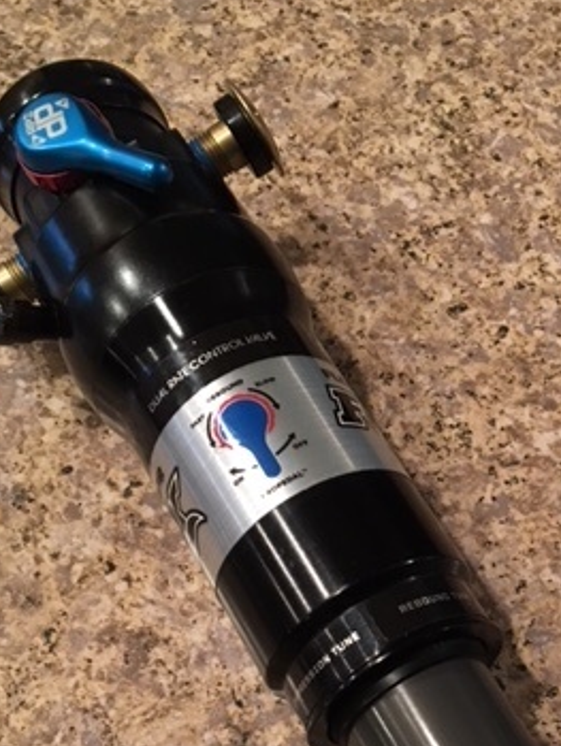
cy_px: 620
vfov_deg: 34.8
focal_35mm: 53
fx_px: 1144
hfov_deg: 27.2
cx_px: 412
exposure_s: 1/30
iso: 200
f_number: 2.2
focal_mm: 4.15
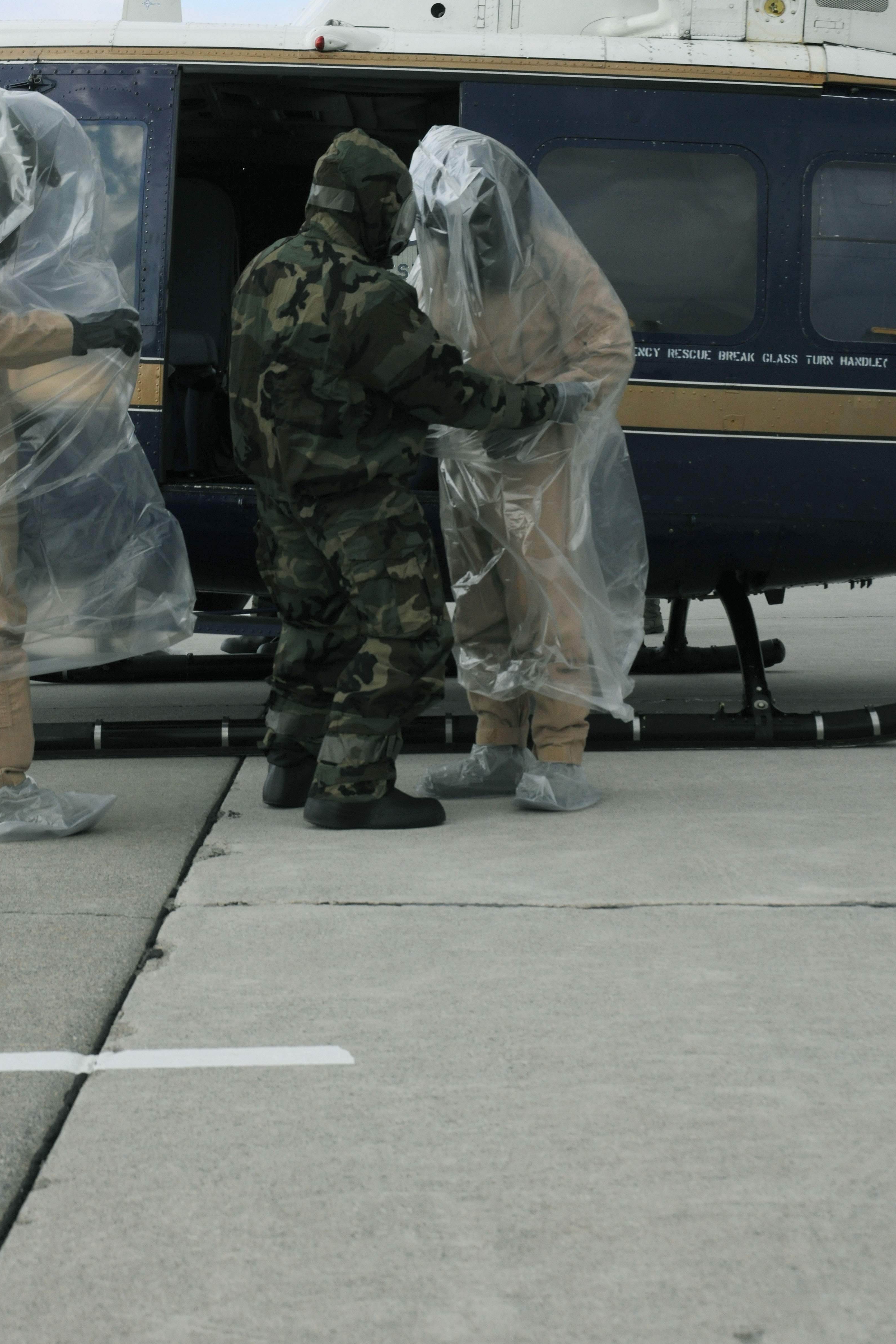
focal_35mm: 63
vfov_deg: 31.9
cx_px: 356
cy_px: 580
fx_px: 2352
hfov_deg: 21.5
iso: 500
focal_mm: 50
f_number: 13
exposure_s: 1/320
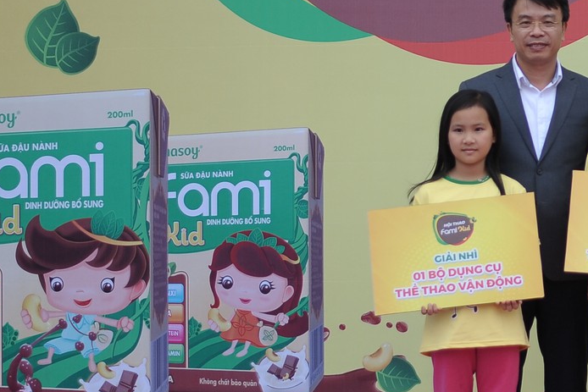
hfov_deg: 14.0
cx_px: 632
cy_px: 122
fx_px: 2352
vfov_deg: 9.5
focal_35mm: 144
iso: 320
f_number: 1.8
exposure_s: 1/2500
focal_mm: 50
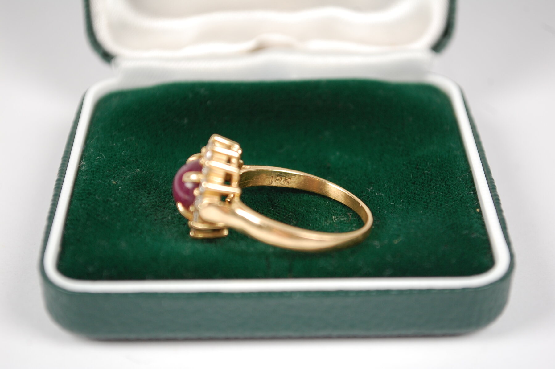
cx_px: 278
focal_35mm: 82
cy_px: 184
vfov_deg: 16.5
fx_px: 1271
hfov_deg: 24.6
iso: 360
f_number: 5.6
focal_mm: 55
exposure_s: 1/125
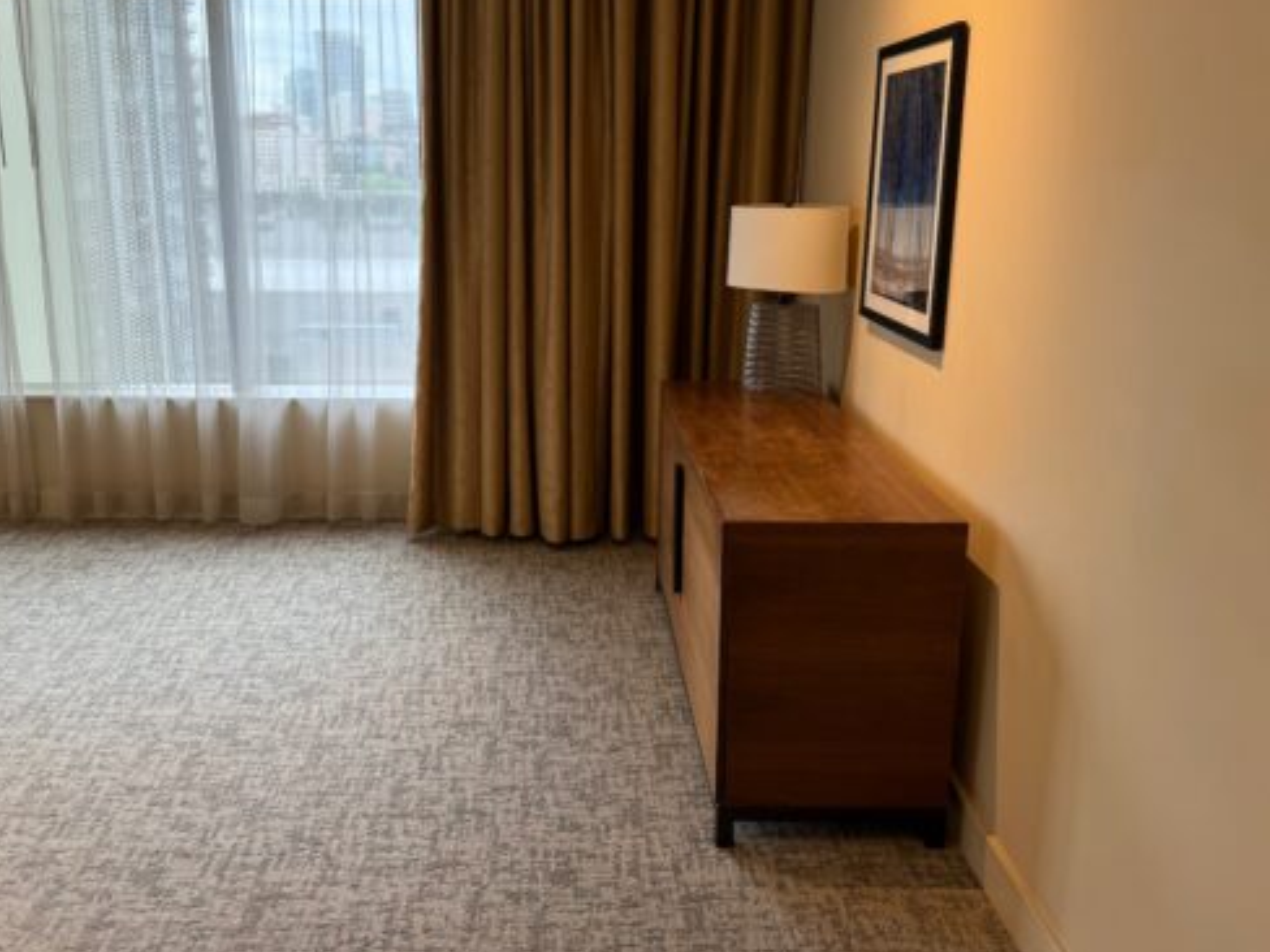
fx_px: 1101
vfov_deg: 46.6
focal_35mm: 30
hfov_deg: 59.6
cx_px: 531
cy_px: 401
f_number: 1.78
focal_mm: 6.76
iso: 50
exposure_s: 1/120
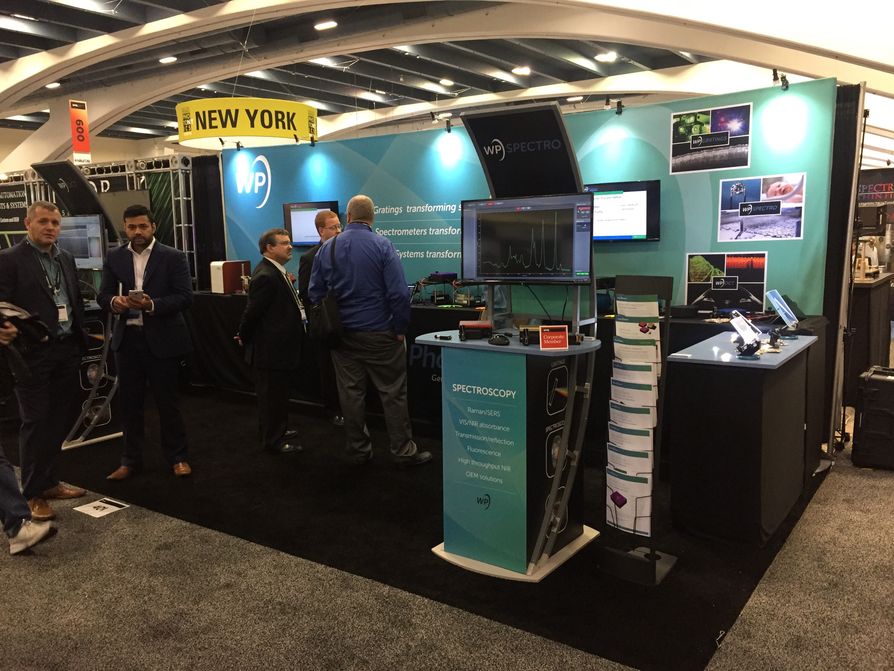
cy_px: 336
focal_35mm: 29
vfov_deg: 48.2
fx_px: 749
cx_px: 447
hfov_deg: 61.7
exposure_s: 1/30
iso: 160
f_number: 2.2
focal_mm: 4.15
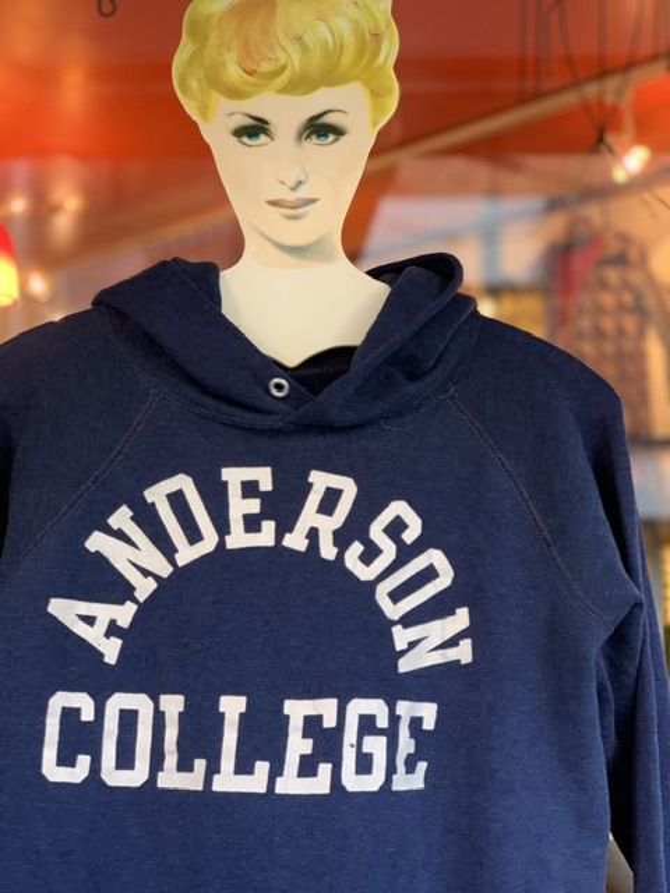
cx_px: 335
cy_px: 446
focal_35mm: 52
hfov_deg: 28.0
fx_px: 1342
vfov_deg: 36.8
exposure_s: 1/60
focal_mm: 6
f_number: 2.4
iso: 64
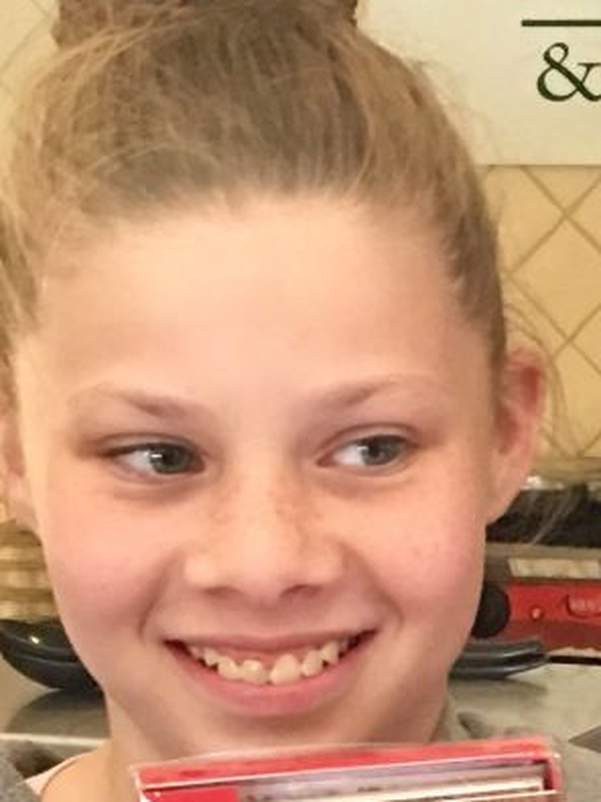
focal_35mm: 141
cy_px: 822
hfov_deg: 10.1
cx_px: 975
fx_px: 3266
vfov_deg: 13.8
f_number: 2.2
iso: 100
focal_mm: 4.15
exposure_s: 1/15
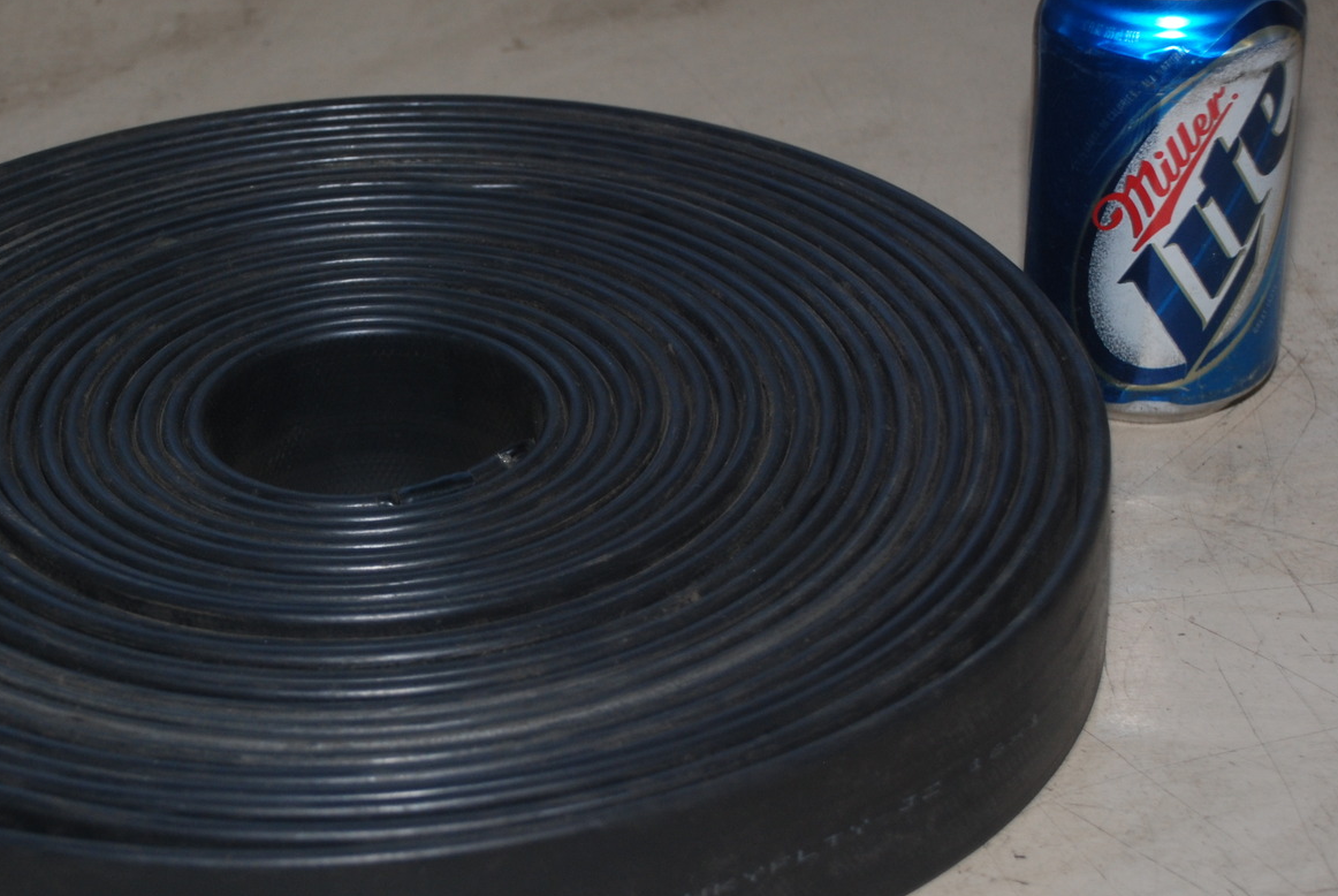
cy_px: 428
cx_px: 406
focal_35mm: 100
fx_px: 3721
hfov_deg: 20.3
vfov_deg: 13.7
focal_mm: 40
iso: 200
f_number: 4.5
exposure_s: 1/60
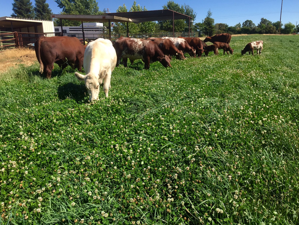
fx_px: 250
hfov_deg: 61.7
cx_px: 150
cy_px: 112
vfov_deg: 48.2
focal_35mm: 29
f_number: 2.2
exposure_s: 1/1364
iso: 32
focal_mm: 4.15
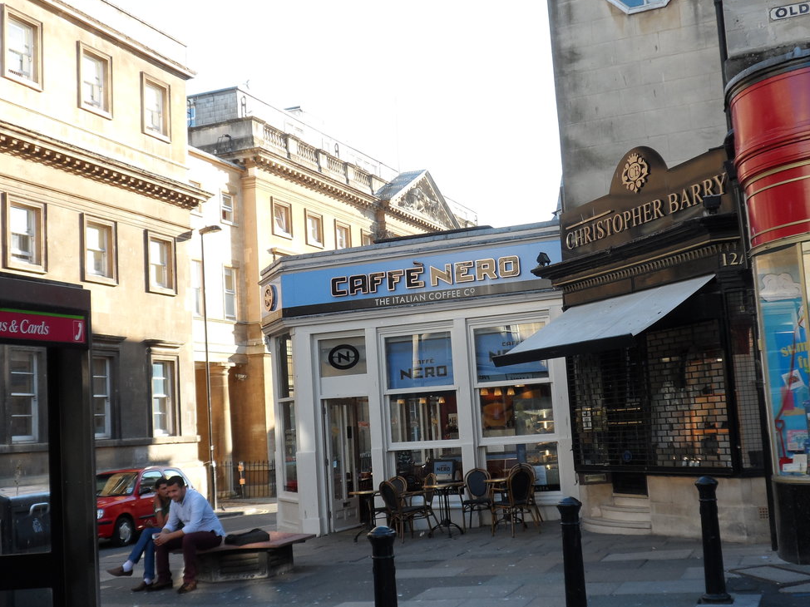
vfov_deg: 31.5
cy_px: 287
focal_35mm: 46
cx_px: 425
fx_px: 1076
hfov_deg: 41.2
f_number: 3.5
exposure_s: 1/125
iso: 80
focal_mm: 6.5
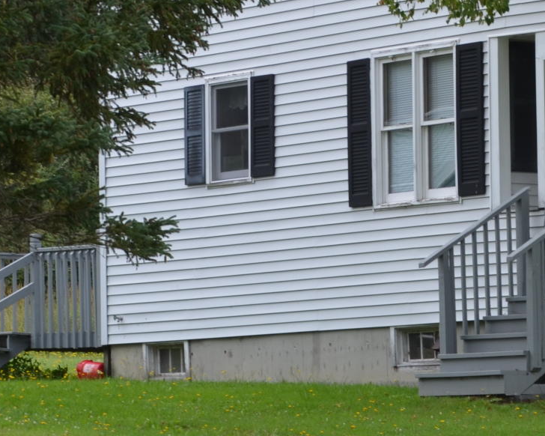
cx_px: 911
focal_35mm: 262
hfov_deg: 7.2
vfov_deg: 5.9
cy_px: -7
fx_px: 4218
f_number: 8
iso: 100
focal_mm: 55
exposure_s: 1/100
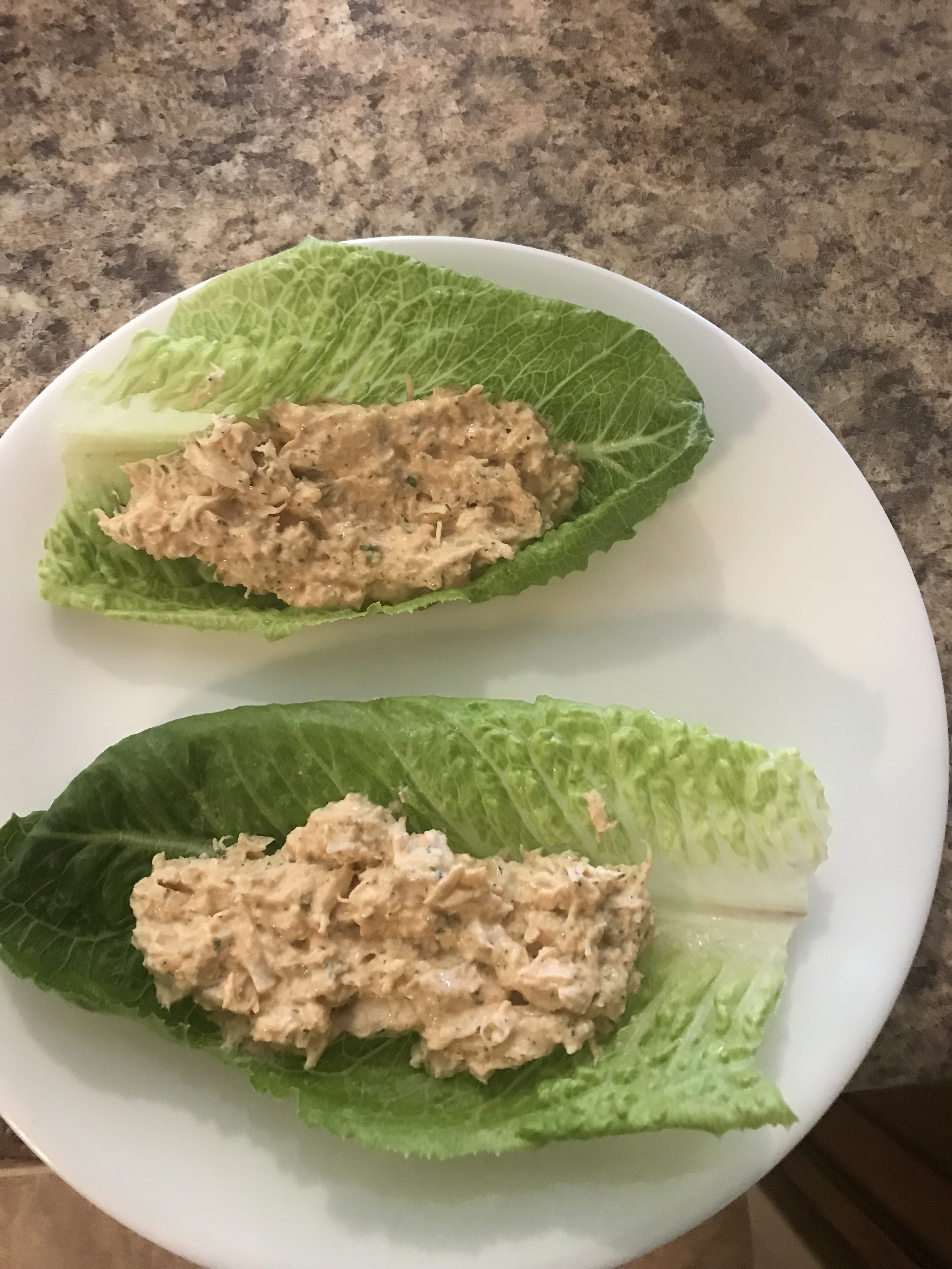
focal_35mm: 28
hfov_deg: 49.7
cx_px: 476
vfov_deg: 63.4
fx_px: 1027
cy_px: 634
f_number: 1.8
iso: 100
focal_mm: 3.99
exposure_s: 1/13
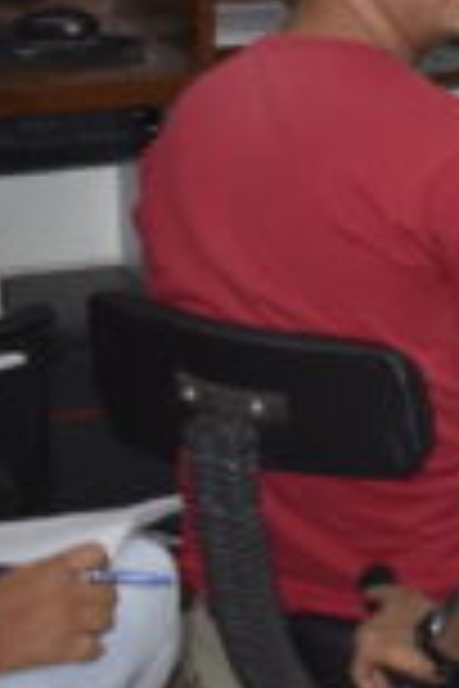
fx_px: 2639
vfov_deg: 14.7
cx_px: 1089
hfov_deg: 9.0
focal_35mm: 138
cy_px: 31
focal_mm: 26
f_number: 4
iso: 800
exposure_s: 1/100
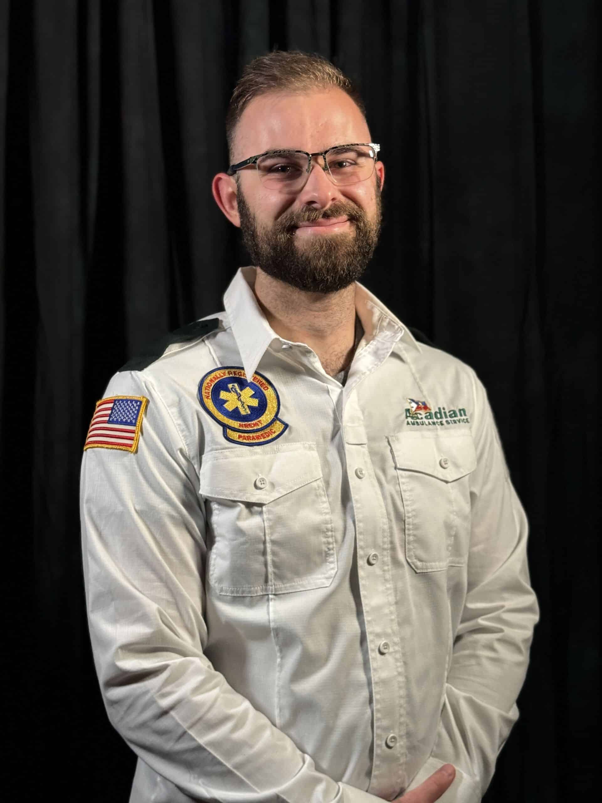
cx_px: 301
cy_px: 402
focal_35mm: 48
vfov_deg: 39.7
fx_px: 1113
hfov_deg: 30.3
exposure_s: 1/60
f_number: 1.78
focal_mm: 6.76
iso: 160
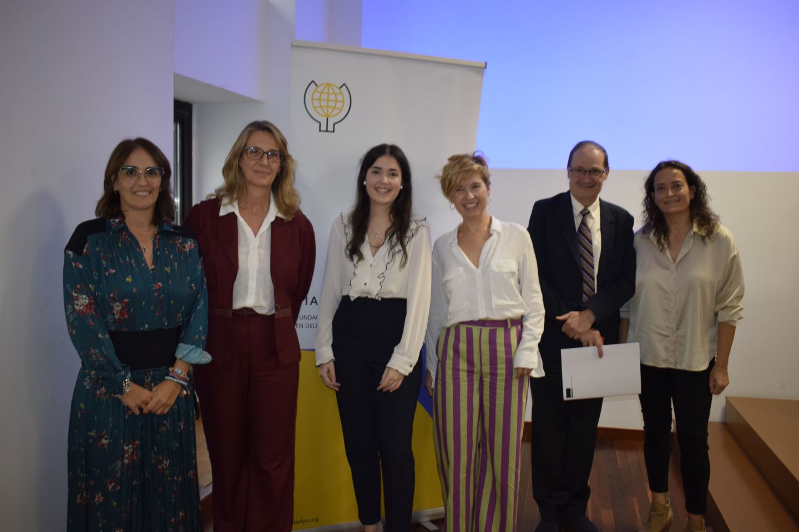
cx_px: 400
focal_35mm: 33
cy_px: 266
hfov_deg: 57.2
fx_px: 732
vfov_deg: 40.0
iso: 800
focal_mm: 22
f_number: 3.8
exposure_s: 1/60
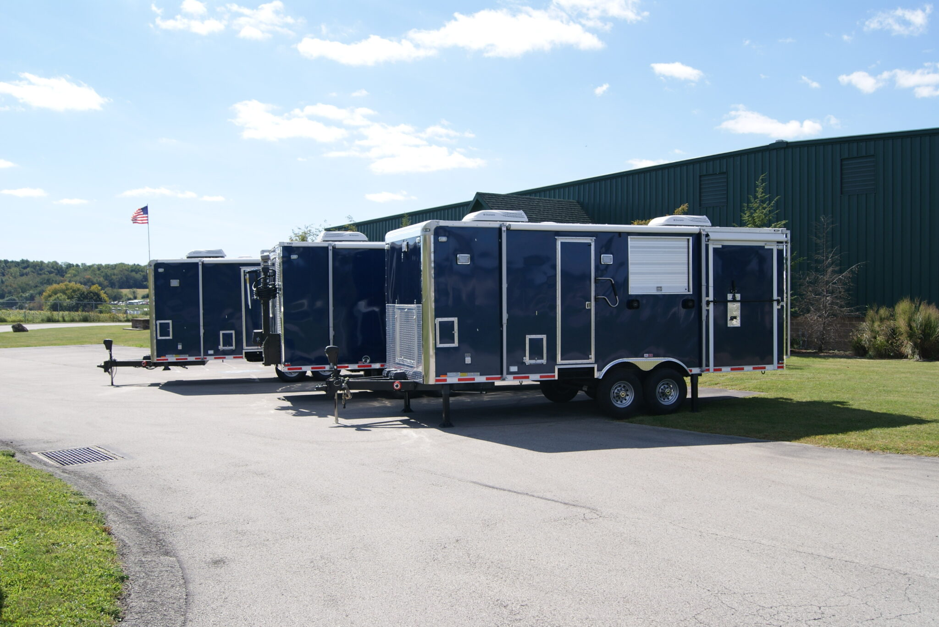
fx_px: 940
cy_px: 314
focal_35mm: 36
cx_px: 470
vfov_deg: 36.9
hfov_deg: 53.1
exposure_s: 1/400
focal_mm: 24
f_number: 5.6
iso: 100
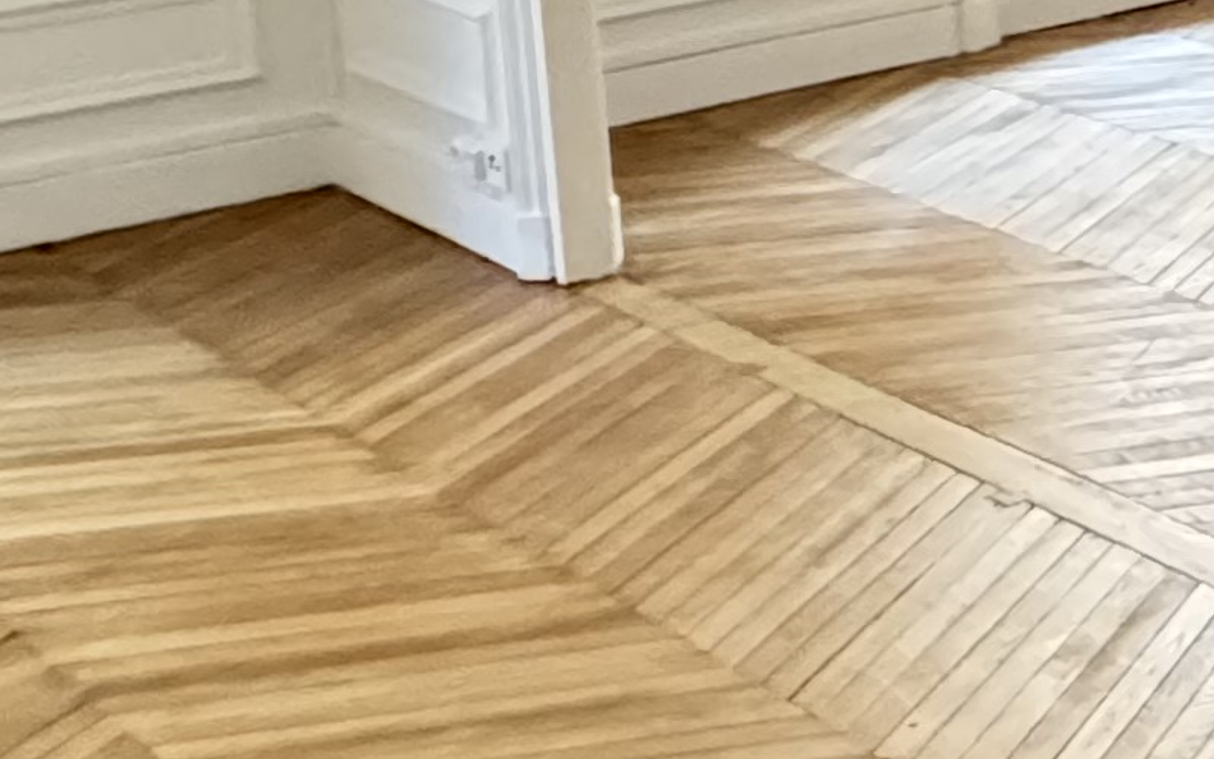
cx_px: 2544
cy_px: -336
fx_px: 2482
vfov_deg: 16.1
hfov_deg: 17.5
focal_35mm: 75
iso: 1250
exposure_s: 1/41
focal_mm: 2.22
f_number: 2.2
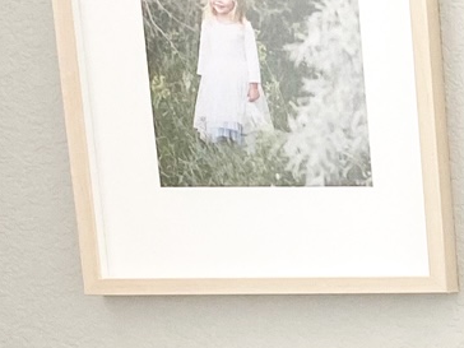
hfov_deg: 11.2
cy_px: 586
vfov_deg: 9.9
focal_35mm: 144
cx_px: 1155
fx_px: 1930
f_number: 1.8
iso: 125
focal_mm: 4.25
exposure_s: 1/120
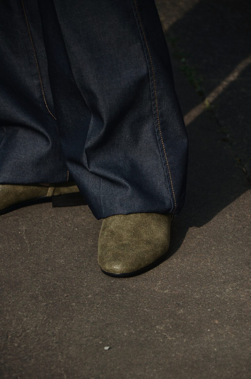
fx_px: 3152
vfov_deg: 6.9
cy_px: 190
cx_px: 126
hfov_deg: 4.6
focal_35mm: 300
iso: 800
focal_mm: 200
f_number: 6.3
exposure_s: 1/4000
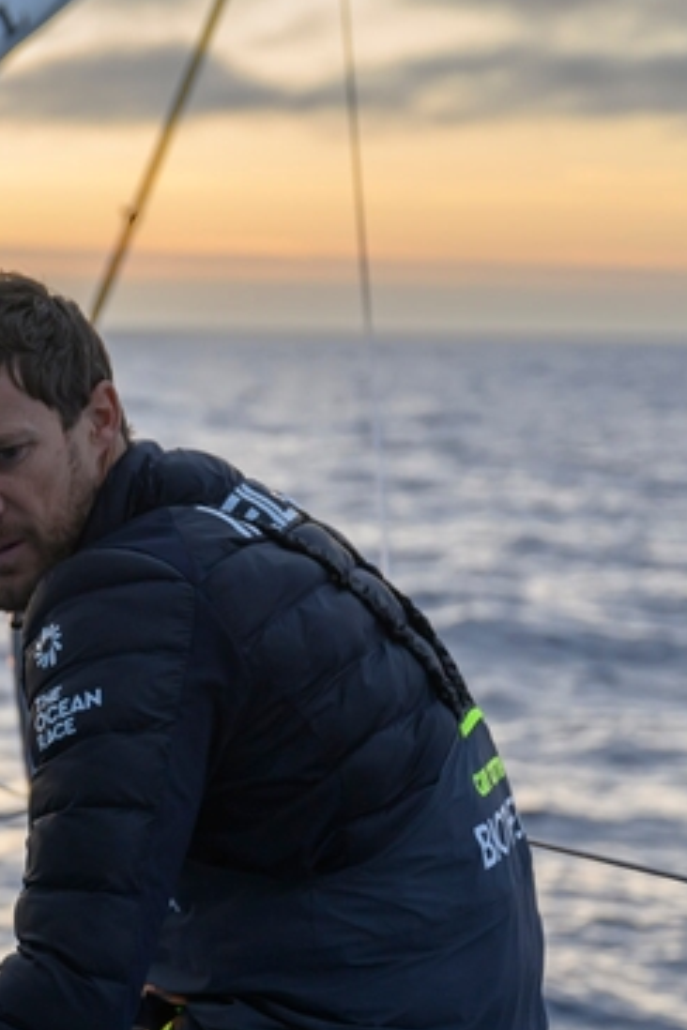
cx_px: -138
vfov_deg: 18.3
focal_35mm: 111
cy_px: 802
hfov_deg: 12.1
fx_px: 3177
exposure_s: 1/640
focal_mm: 47
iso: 400
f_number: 2.8
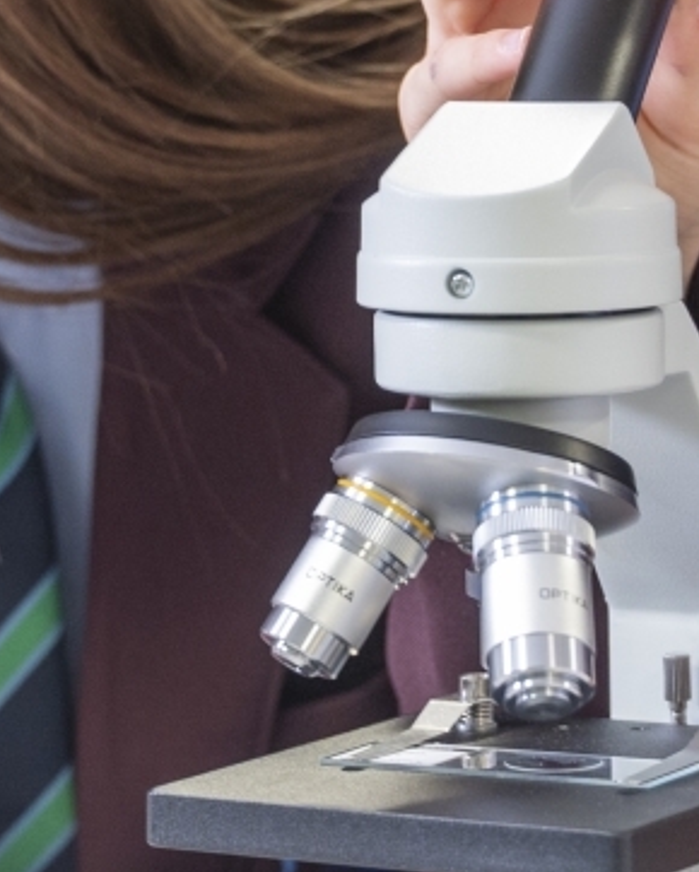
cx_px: 347
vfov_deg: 9.5
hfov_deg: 7.6
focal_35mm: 203
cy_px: 208
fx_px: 5245
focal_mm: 49
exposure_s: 1/30
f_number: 4
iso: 500
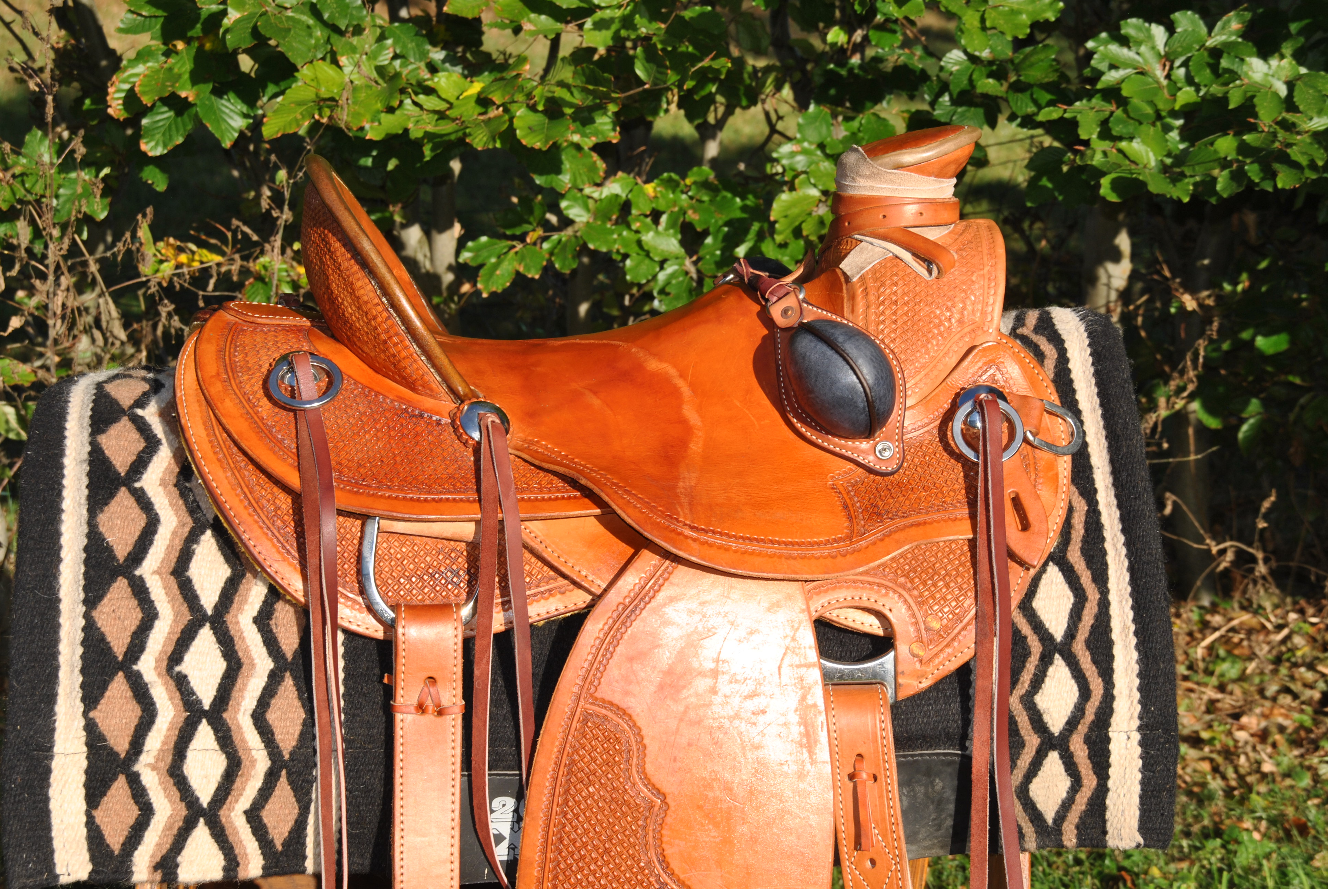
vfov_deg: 15.2
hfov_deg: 22.6
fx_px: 3324
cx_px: 664
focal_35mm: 90
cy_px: 444
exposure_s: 1/200
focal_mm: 60
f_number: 10
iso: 100
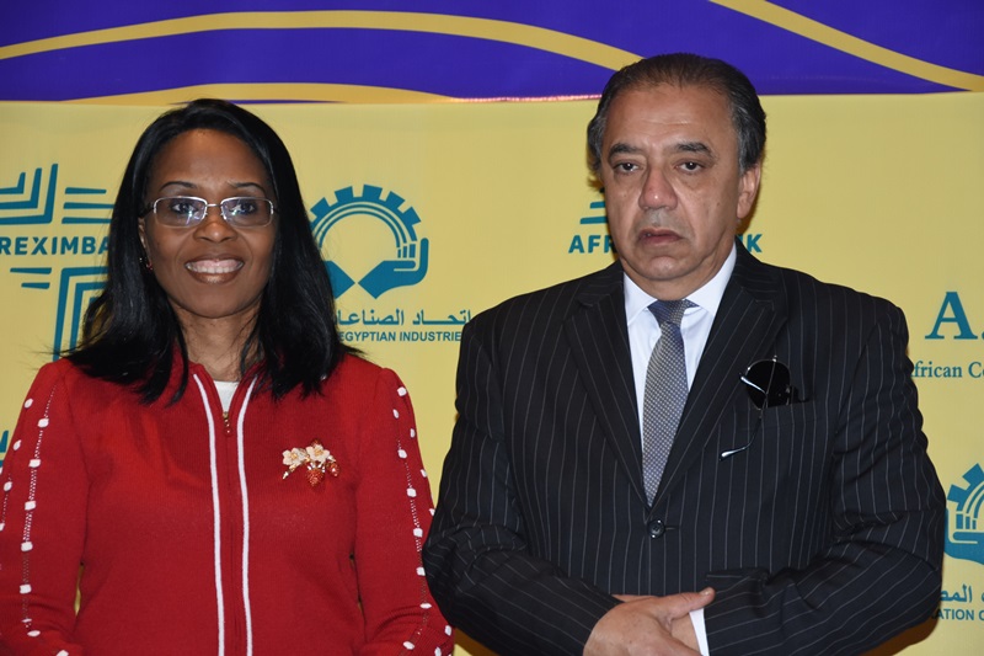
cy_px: 328
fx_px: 3689
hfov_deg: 15.2
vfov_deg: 10.2
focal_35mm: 135
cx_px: 492
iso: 1000
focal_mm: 90
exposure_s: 1/90
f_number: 5.6
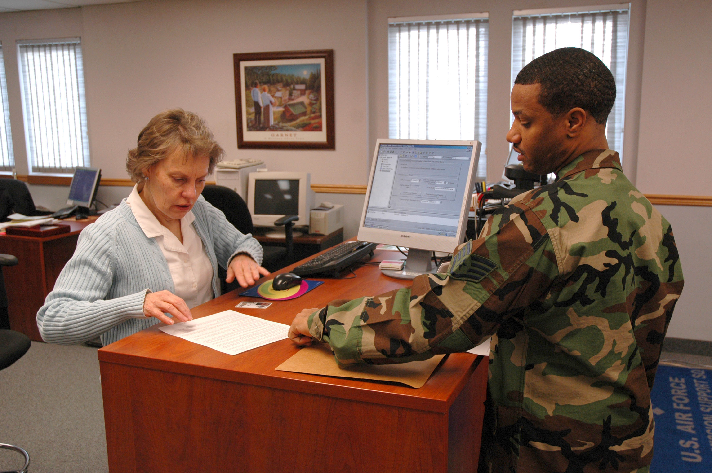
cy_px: 236
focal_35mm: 38
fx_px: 741
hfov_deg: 51.3
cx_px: 356
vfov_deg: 35.4
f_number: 4.5
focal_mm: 25
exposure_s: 1/80
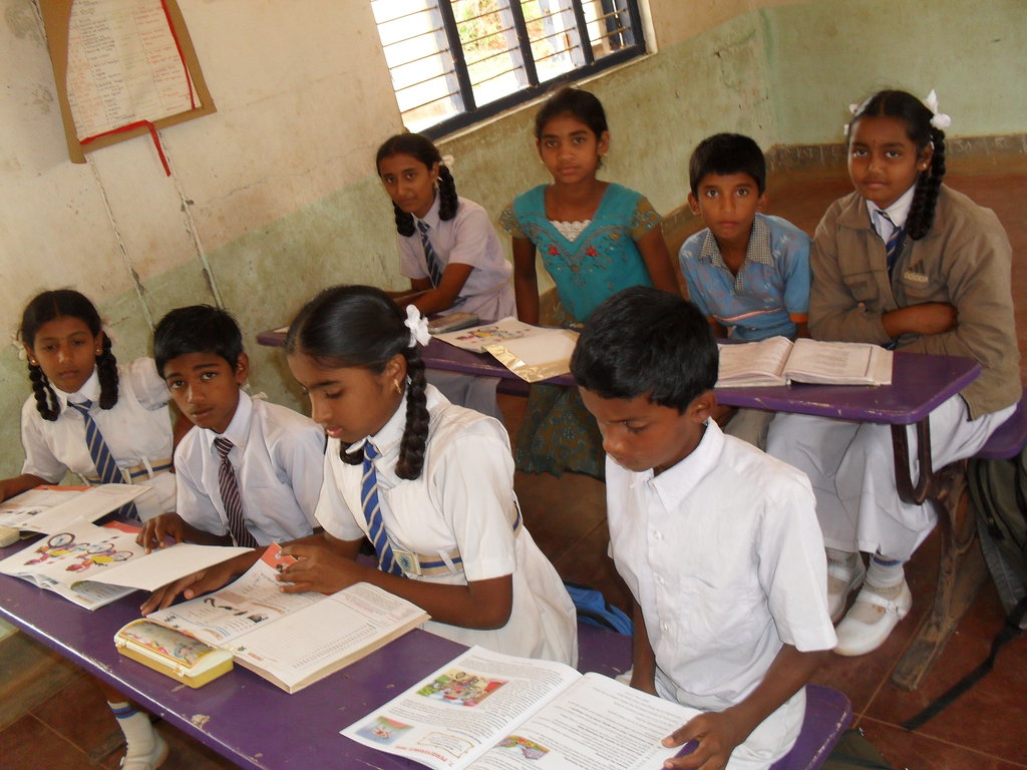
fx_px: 1038
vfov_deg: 40.7
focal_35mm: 35
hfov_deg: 52.6
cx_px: 514
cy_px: 385
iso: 160
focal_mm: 6.3
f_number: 3.2
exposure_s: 1/45
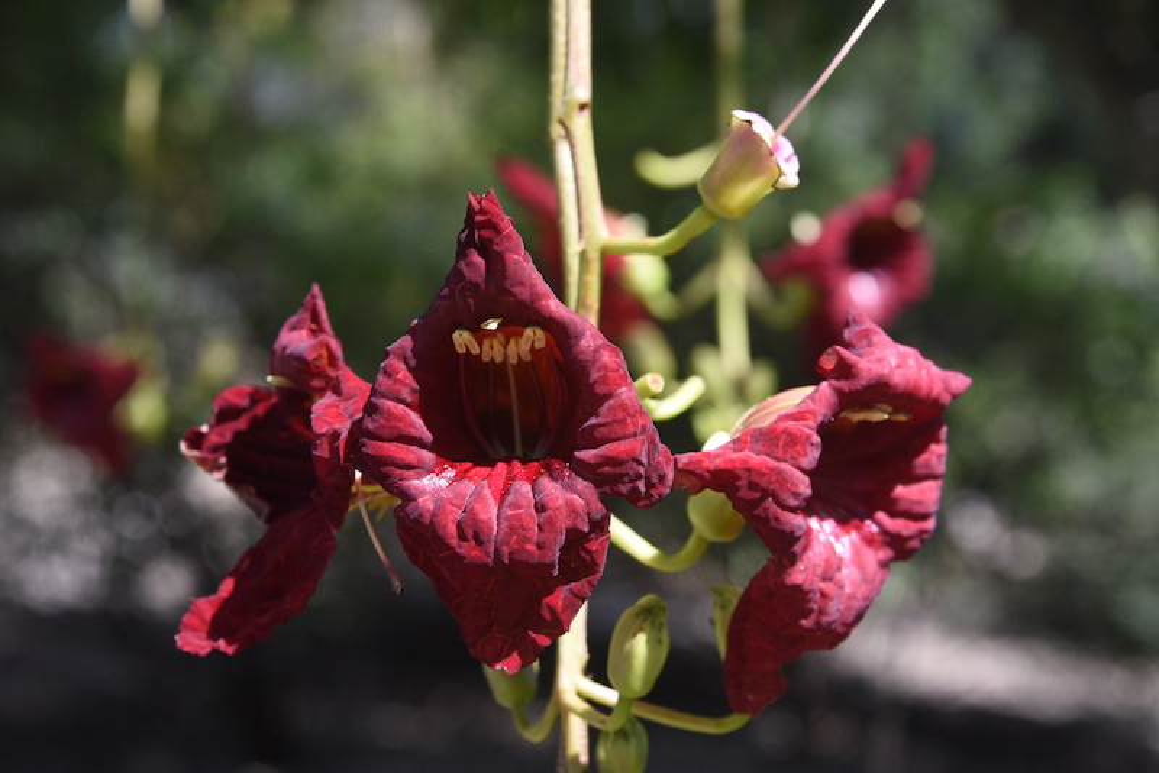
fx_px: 2963
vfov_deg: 14.9
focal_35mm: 92
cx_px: 580
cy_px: 386
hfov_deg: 22.1
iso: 2500
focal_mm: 92
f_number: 7.1
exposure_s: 1/800
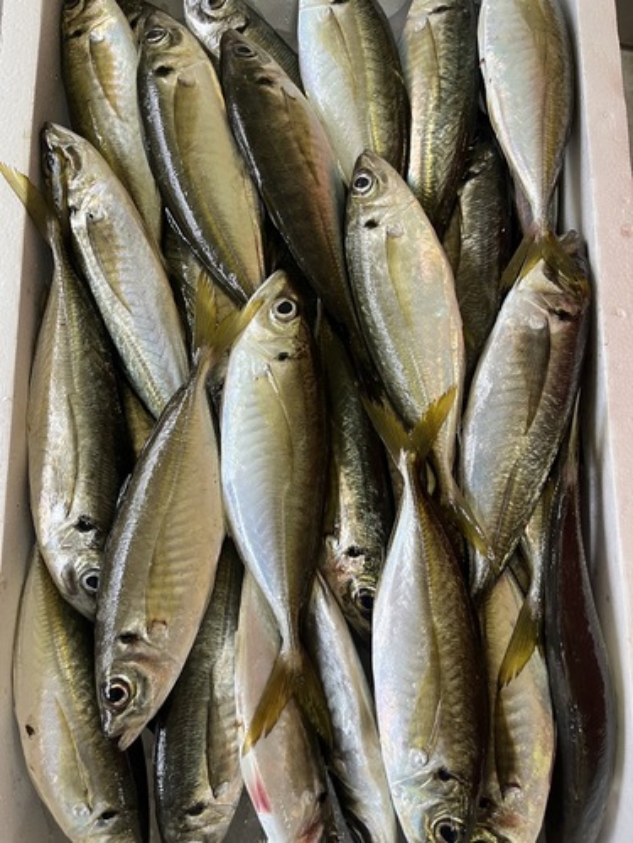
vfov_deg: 67.3
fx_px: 634
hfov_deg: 53.1
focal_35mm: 26
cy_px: 422
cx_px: 316
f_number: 1.6
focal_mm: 5.1
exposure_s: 1/60
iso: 160
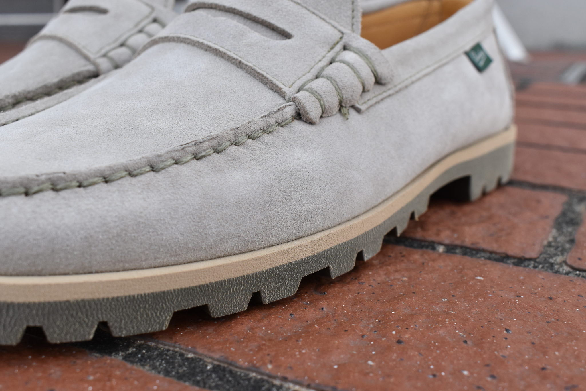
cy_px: 196
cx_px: 293
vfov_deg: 31.9
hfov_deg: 46.4
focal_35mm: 42
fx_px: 684
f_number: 8
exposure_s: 1/250
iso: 400
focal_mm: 28
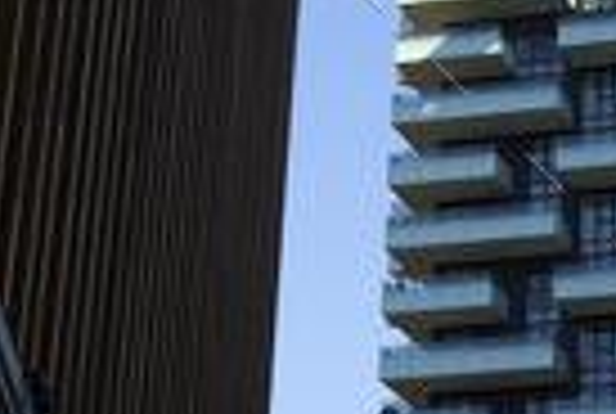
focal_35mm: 134
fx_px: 2303
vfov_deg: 10.1
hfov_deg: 14.7
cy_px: -70
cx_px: 746
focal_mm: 31.3
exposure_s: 1/160
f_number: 8
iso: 100
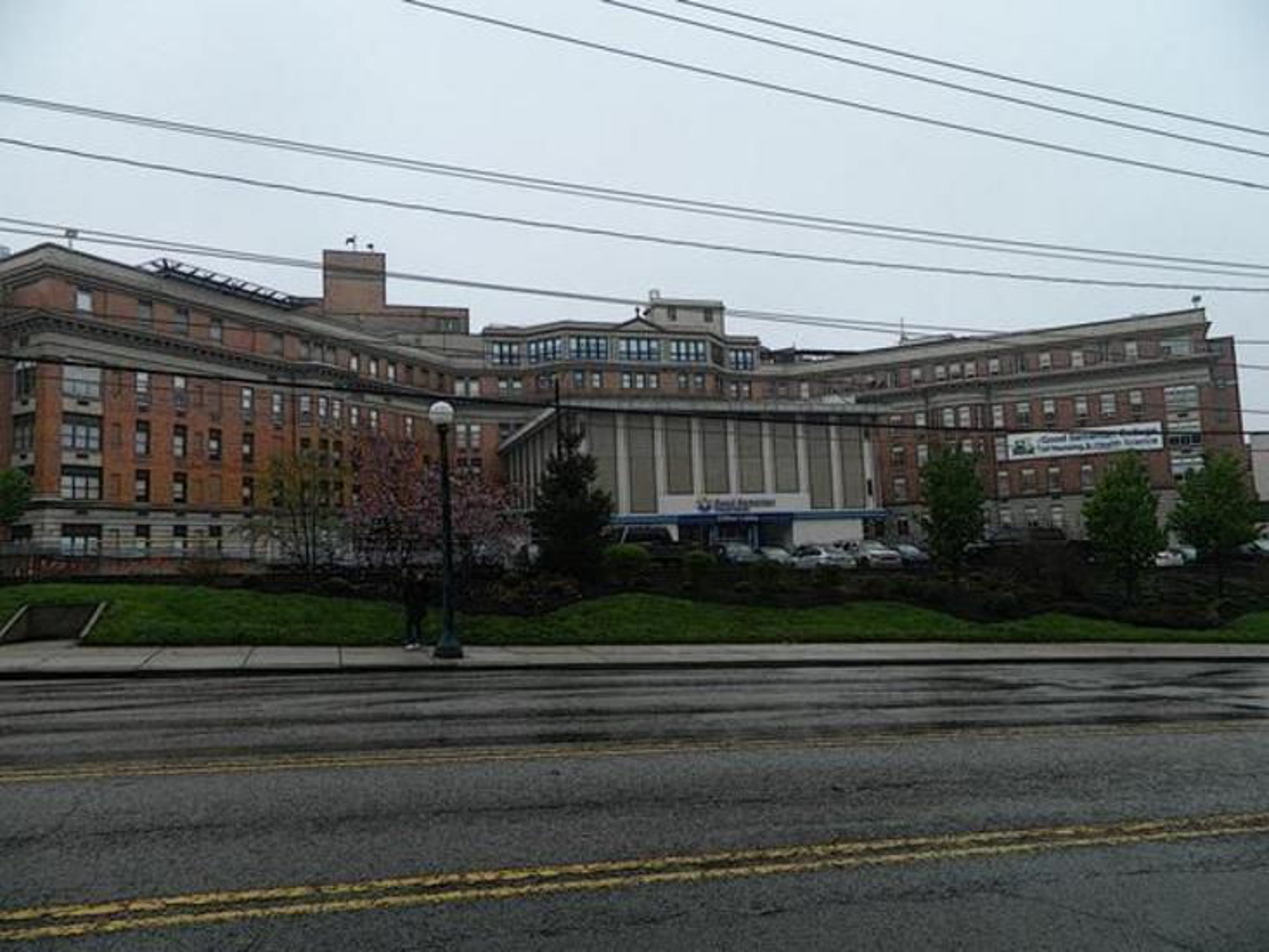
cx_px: 634
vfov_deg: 54.9
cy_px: 476
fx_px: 917
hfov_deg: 69.4
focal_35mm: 25
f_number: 3.1
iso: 80
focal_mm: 4.5
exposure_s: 1/400
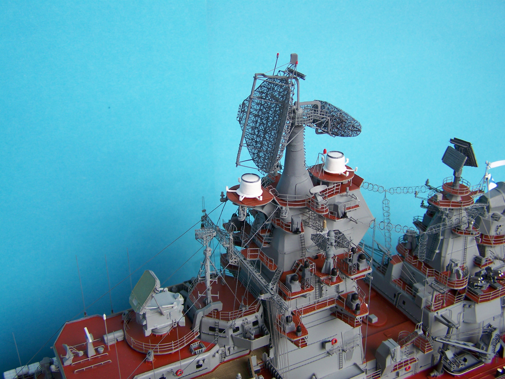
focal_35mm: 38
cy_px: 190
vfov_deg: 37.7
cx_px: 252
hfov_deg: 49.0
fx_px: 554
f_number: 2.8
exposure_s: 1/100
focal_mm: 6.3
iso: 64
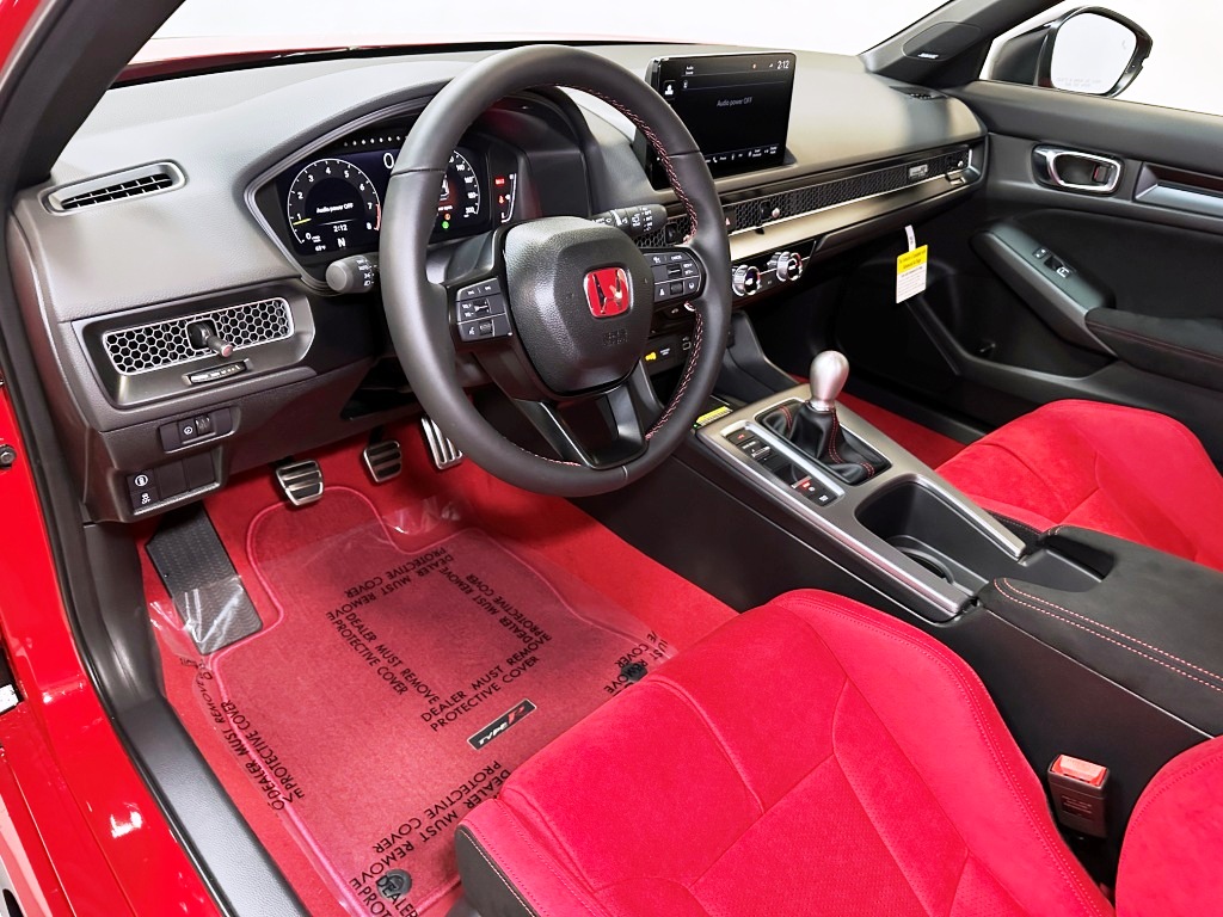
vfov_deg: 56.8
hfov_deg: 71.6
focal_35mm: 24
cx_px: 612
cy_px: 458
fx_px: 848
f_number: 1.78
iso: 800
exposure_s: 1/30
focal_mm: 6.86
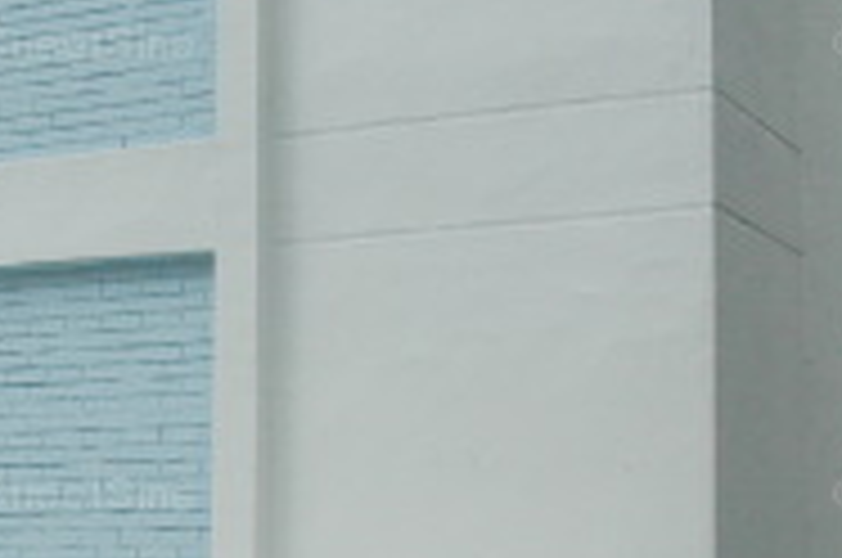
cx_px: 270
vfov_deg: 14.0
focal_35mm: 97
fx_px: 2265
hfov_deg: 21.0
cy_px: 394
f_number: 4
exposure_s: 1/4000
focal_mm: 22
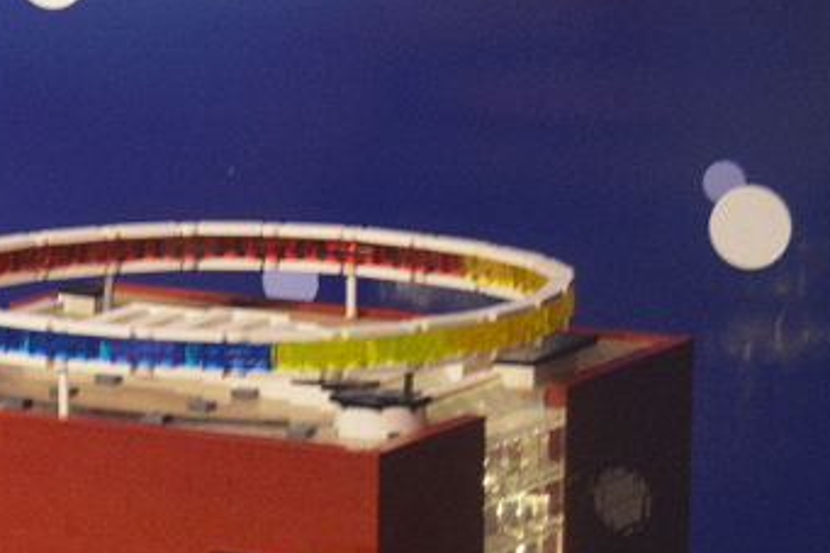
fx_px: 5703
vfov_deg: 5.5
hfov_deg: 8.2
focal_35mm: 248
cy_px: 469
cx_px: -146
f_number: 5.6
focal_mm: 55
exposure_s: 1/60
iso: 500
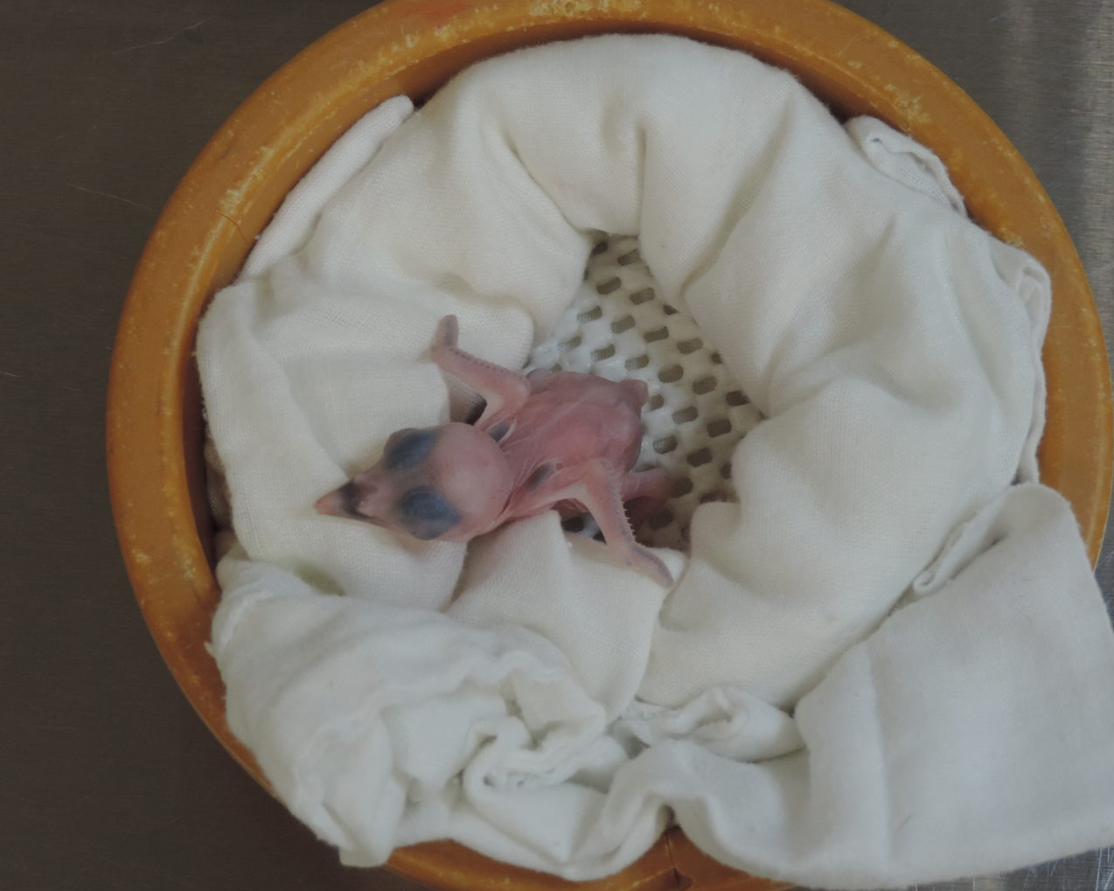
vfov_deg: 17.3
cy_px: 446
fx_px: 2934
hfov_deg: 21.5
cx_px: 541
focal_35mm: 89
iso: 400
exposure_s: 1/80
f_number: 4
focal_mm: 15.1
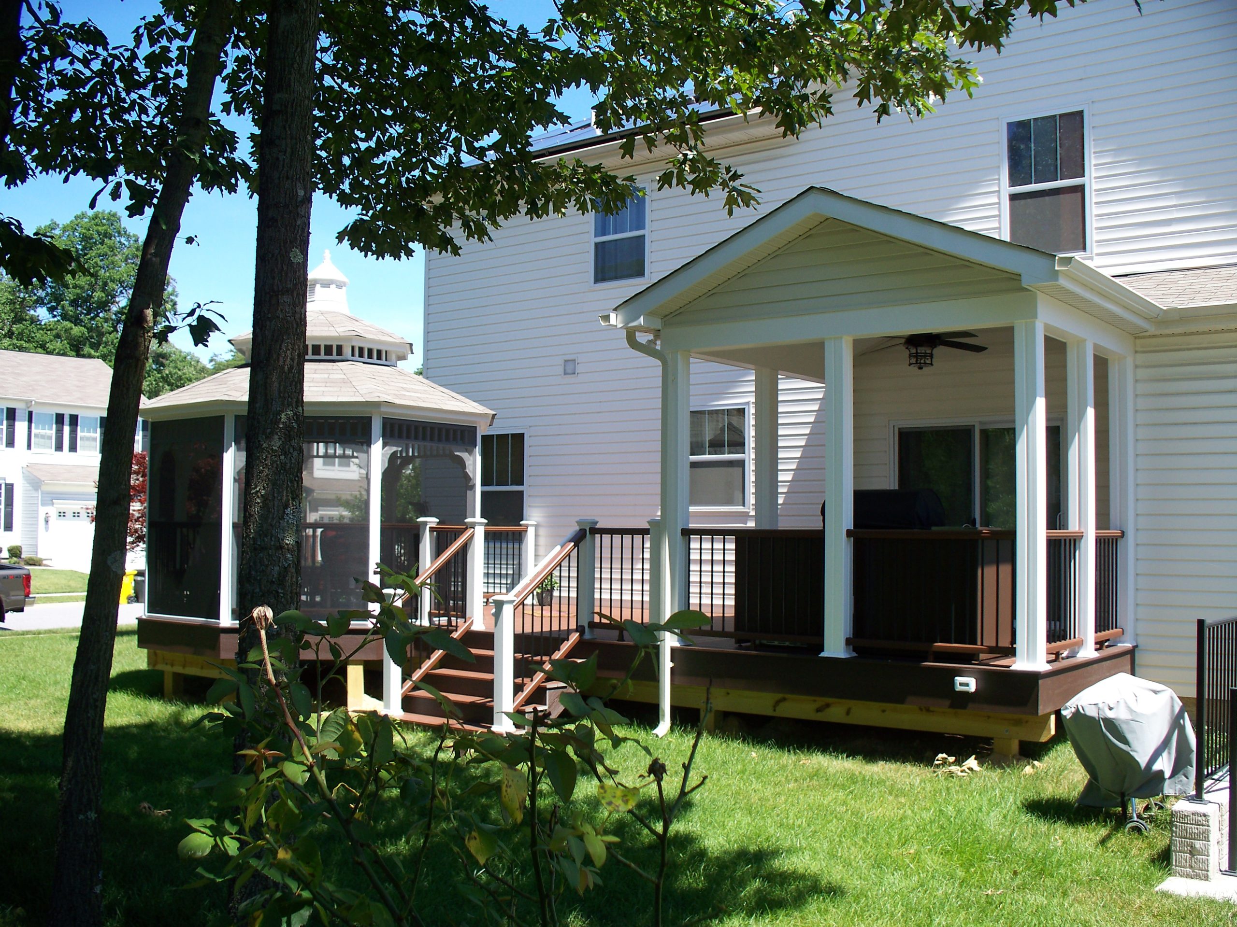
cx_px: 618
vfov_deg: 39.7
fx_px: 1286
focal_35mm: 36
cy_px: 464
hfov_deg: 51.4
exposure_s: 1/320
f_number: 2.8
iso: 64
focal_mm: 7.54
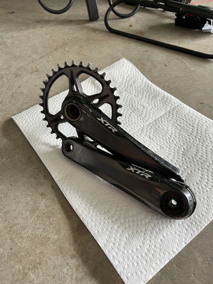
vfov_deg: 67.3
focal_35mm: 26
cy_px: 142
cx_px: 106
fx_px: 213
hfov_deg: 53.1
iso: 32
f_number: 1.5
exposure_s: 1/122
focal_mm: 5.7
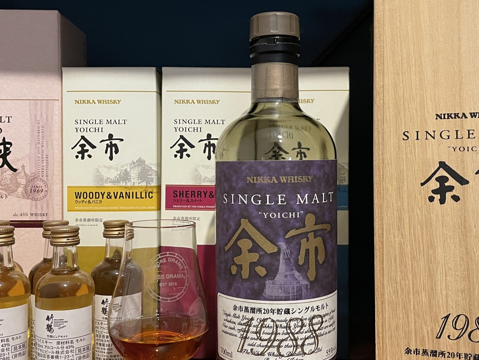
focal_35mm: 40
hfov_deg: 46.8
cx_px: 239
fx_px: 554
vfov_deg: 35.9
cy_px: 167
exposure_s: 1/37
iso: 640
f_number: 1.6
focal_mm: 5.1
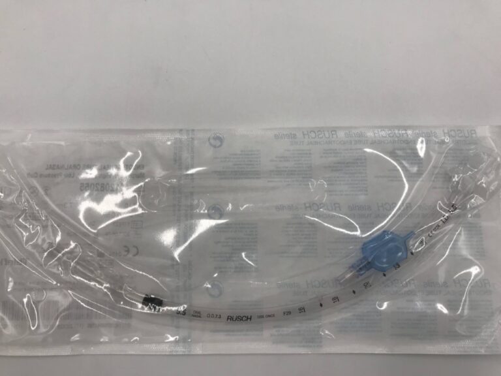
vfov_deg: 49.7
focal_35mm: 28
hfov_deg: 63.4
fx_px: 405
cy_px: 188
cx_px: 250
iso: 20
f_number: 1.8
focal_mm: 3.99
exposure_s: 1/229
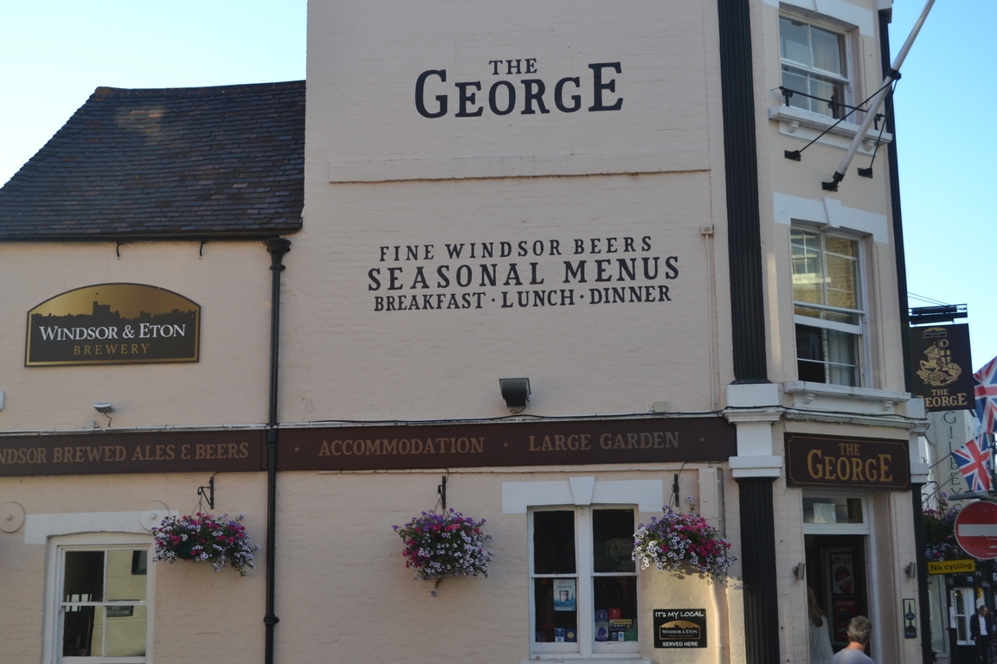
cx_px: 498
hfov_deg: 41.1
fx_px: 1329
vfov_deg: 28.1
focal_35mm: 48
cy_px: 332
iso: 100
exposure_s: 1/125
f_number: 5.6
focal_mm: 32
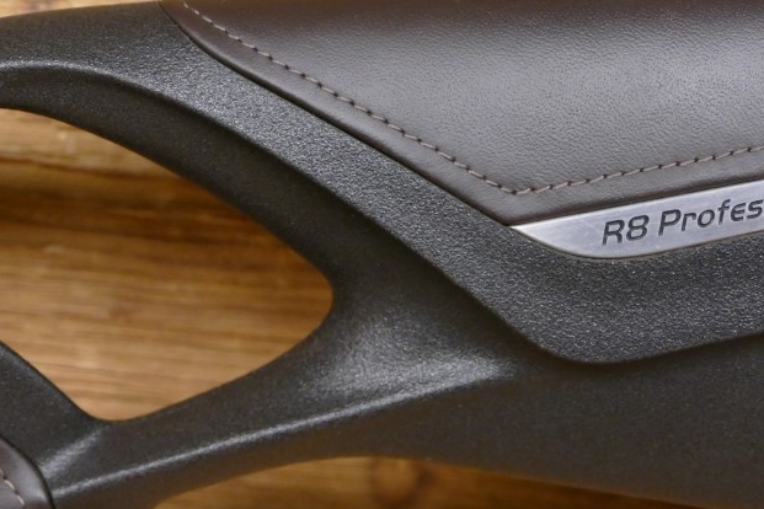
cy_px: 360
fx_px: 2164
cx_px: 180
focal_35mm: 102
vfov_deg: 13.4
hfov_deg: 19.9
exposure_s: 1/80
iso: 1600
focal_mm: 24
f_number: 3.6
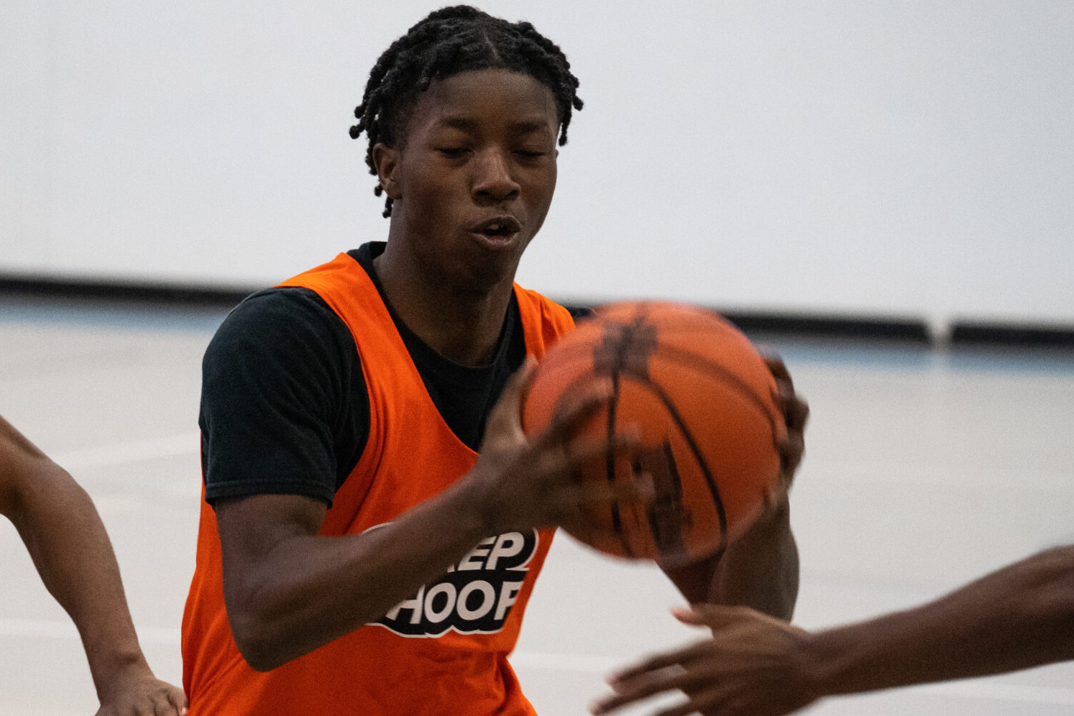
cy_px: 522
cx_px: 303
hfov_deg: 6.7
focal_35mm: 306
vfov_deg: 4.5
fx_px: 9129
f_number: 5.6
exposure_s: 1/320
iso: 6400
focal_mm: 178.6
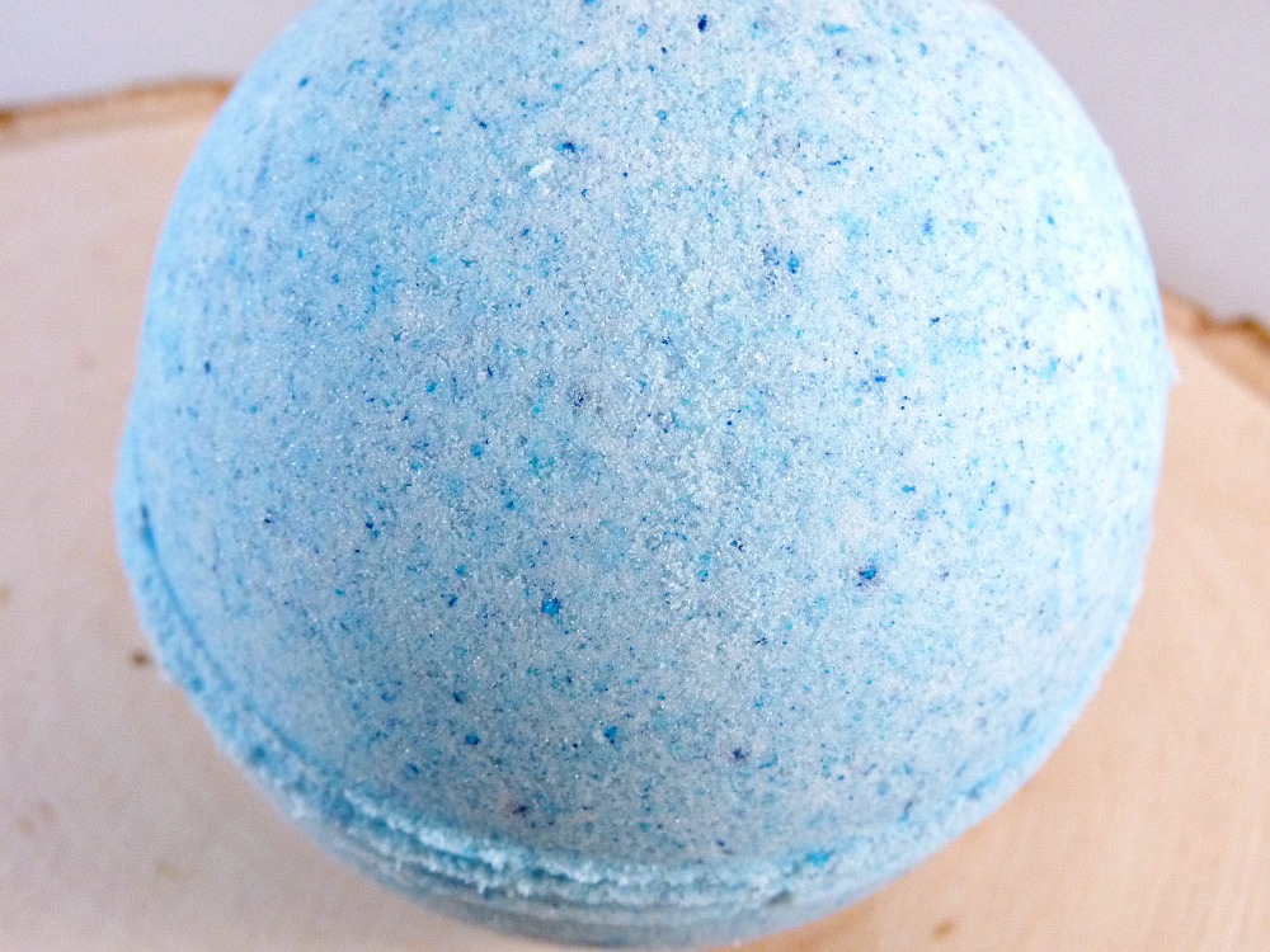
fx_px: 2238
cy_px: 476
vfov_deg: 24.0
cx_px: 635
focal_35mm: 61
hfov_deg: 31.7
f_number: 4.5
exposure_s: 1/30
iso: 320
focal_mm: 9.2
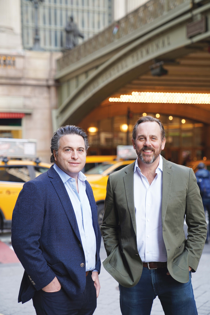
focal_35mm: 70
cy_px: 158
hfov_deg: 19.5
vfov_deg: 28.8
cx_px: 105
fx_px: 612
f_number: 2.8
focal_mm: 70
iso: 100
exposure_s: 1/80
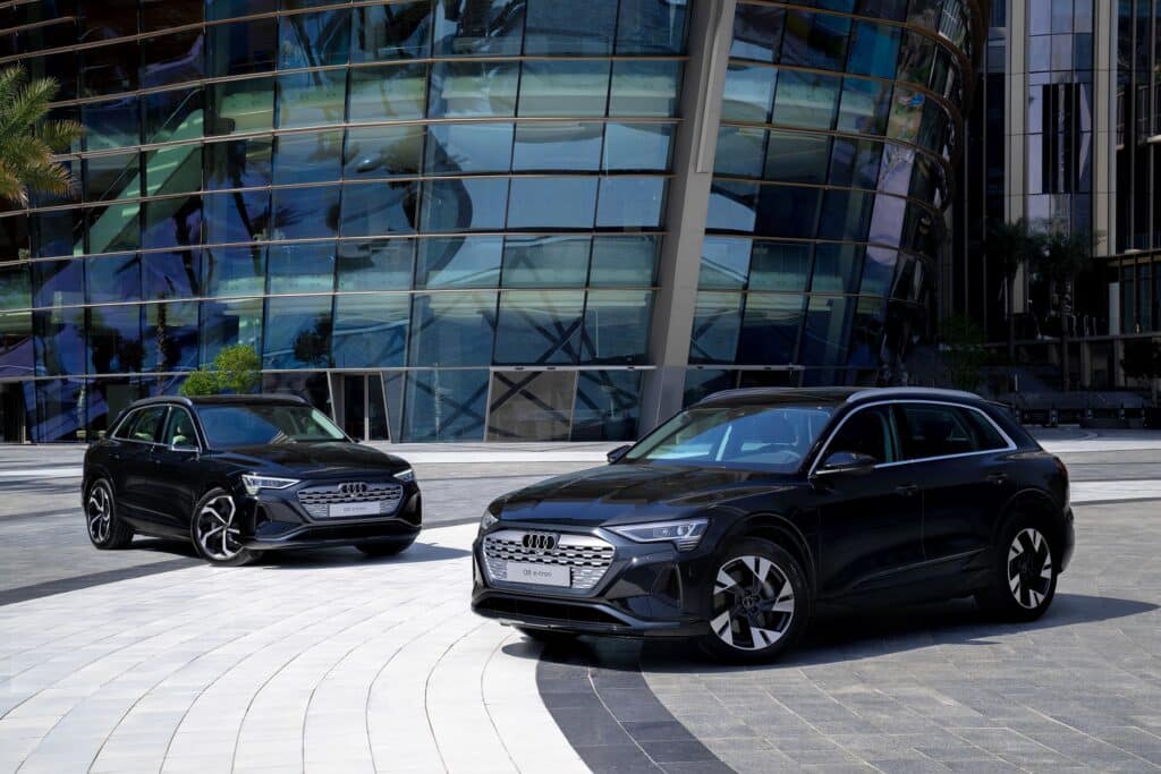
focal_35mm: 59
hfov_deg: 33.9
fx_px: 1903
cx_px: 580
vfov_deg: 23.0
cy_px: 387
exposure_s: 1/125
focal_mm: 59
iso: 160
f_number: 11
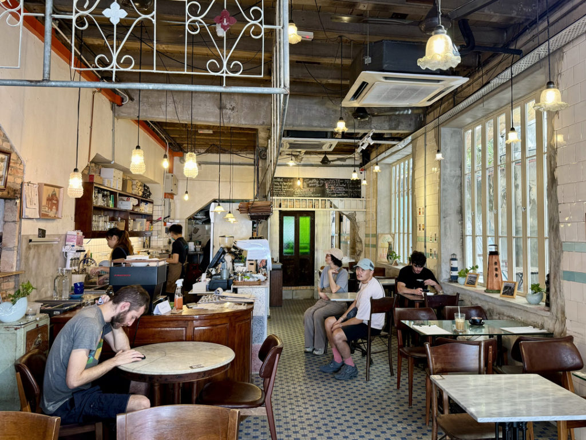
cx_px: 293
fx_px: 406
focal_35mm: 24
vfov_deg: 56.8
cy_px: 220
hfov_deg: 71.6
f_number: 1.78
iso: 125
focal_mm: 6.86
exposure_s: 1/50
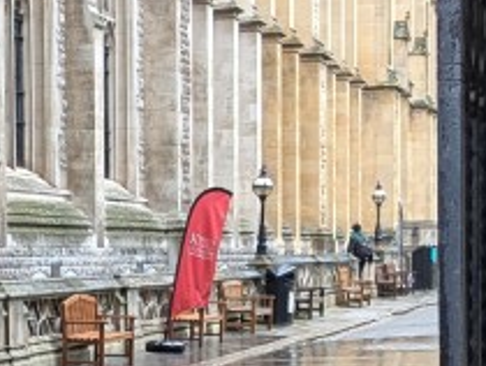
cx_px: 79
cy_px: 343
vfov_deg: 10.8
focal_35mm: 137
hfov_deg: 14.3
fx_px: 1926
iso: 90
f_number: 1.85
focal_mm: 6.81
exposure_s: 1/23.8
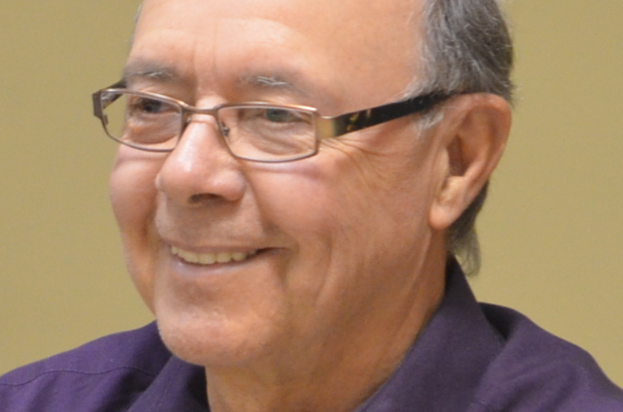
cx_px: 70
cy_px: 386
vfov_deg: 1.6
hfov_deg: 2.4
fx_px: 15087
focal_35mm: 874
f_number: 5
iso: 2000
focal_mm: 165
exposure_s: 1/125
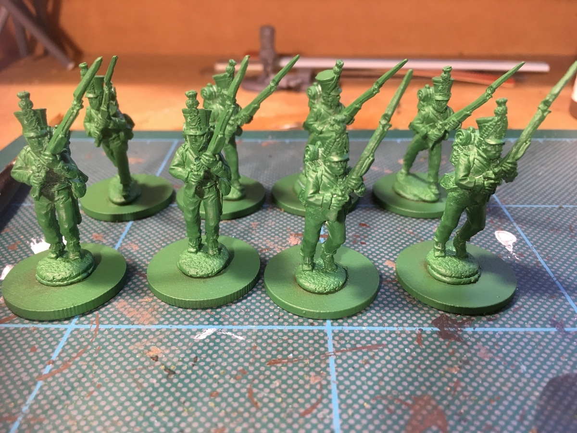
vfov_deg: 48.2
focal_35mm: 29
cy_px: 216
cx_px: 288
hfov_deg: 61.7
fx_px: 483
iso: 50
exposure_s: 1/33
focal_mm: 4.15
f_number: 2.2
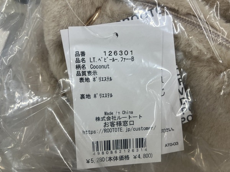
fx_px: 186
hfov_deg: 63.4
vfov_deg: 49.7
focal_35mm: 28
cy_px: 86
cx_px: 115
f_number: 1.8
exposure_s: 1/120
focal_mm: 3.99
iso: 64
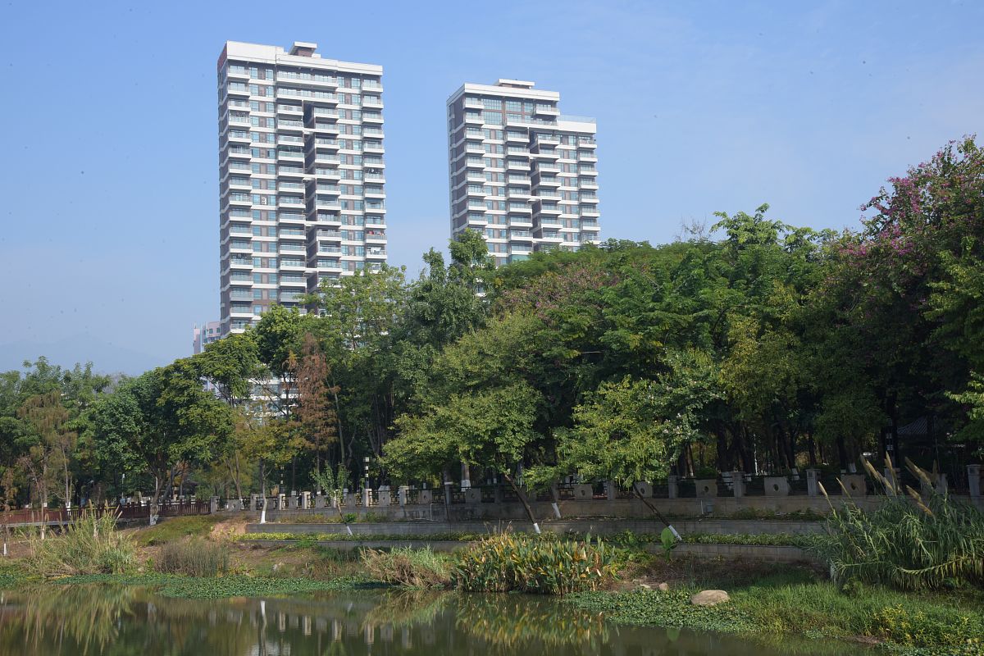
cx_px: 492
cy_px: 328
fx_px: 1257
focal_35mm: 46
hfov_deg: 42.7
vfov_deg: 29.2
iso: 400
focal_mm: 46
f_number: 22
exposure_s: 1/80
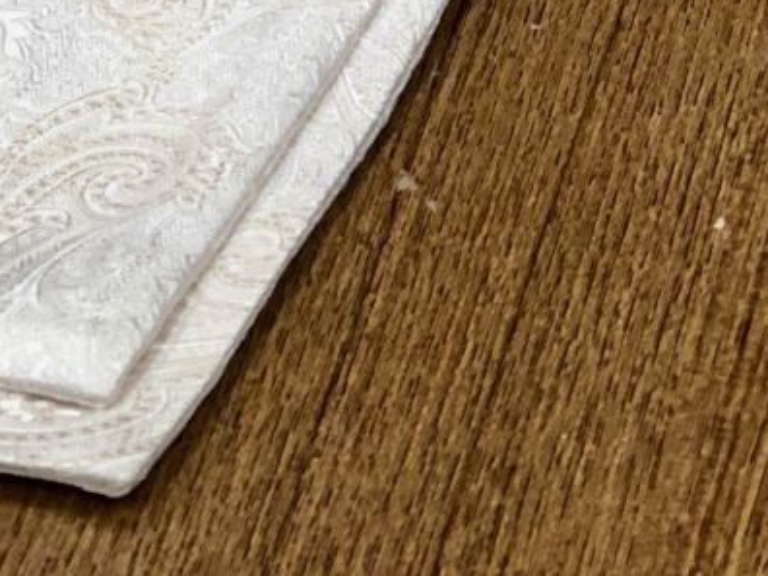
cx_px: -190
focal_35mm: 221
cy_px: -539
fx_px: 4903
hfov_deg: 8.8
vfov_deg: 6.5
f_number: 2.8
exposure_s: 1/33
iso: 40
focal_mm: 6.6
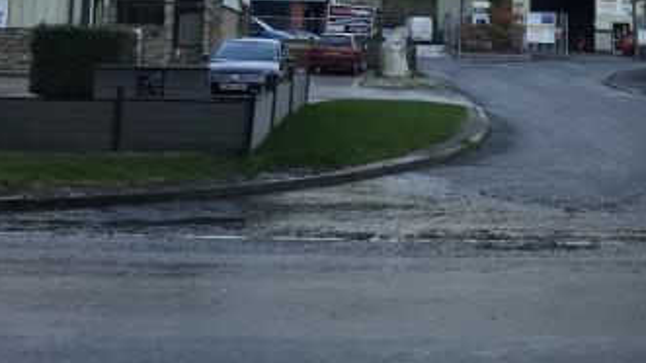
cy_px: -39
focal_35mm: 59
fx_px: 1010
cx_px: 461
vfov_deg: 19.5
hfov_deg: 34.9
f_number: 1.8
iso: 20
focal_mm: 3.99
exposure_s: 1/437
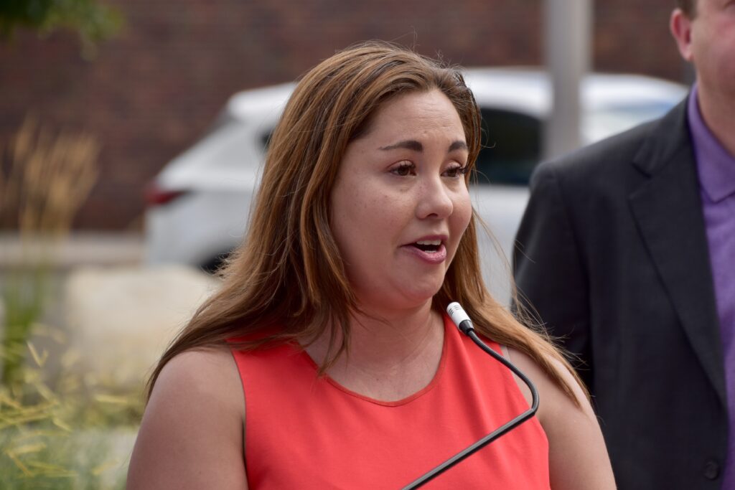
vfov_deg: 5.9
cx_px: 368
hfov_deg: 8.9
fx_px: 4747
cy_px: 245
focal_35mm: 232
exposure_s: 1/500
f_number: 7.1
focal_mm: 155
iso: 200
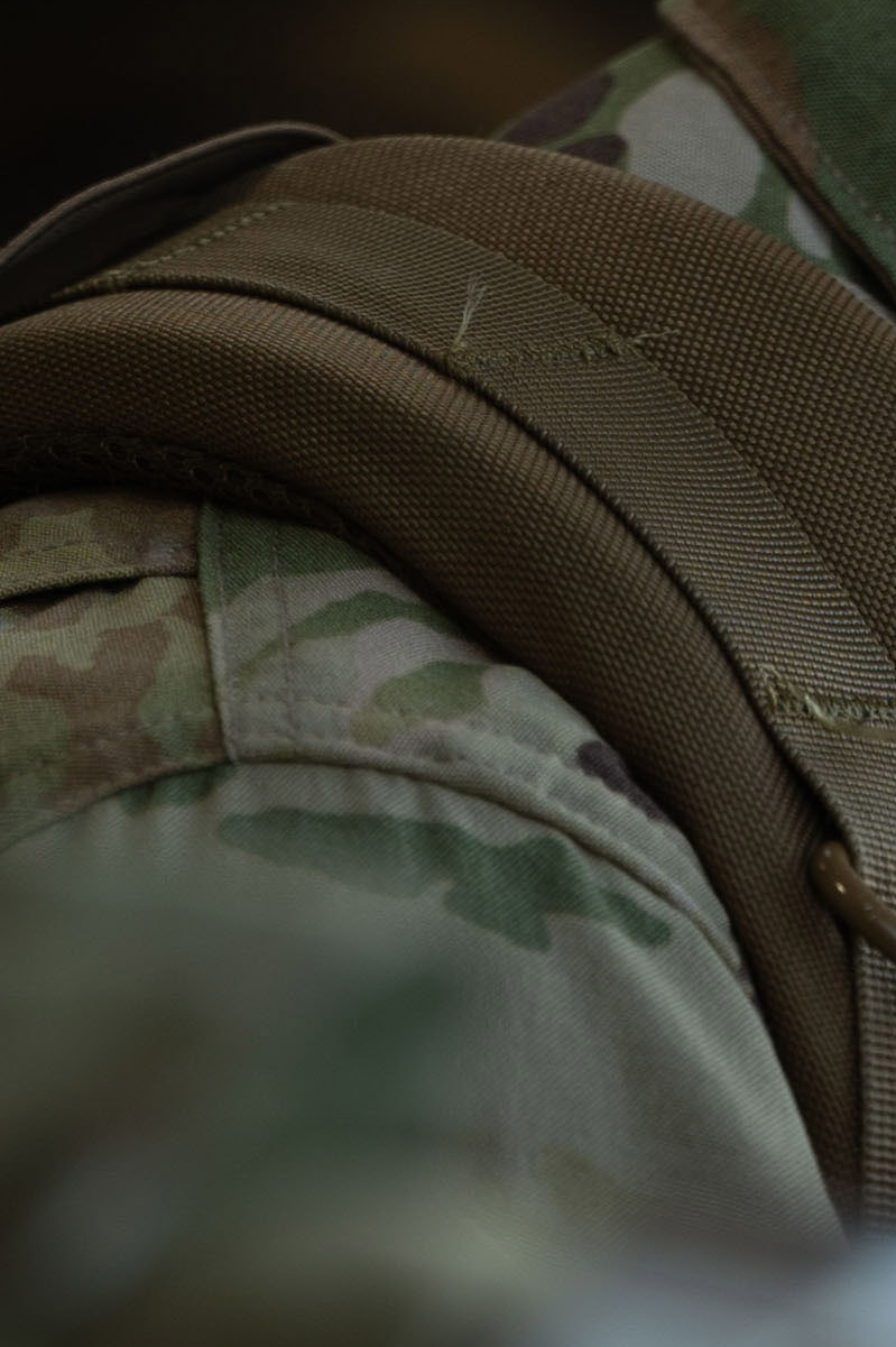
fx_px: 25421
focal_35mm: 680
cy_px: 130
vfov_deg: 3.0
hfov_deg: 2.0
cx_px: 1853
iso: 100
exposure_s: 1/200
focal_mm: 135
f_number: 3.5
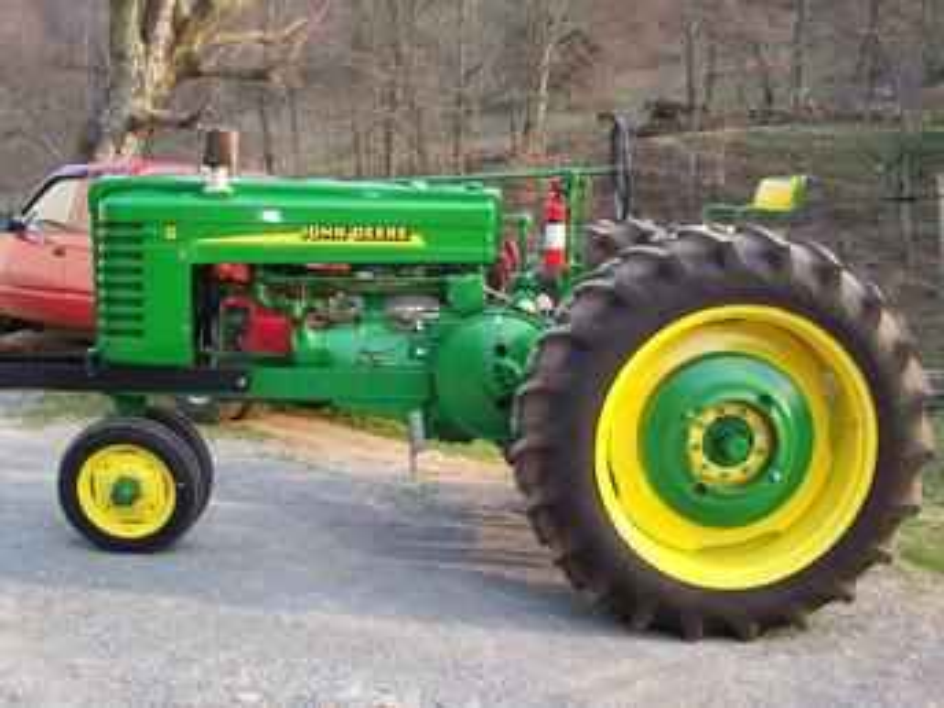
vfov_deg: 31.5
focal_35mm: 46
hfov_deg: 41.2
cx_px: 472
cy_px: 354
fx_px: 1254
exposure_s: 1/166
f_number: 3.1
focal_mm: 7.6
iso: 160
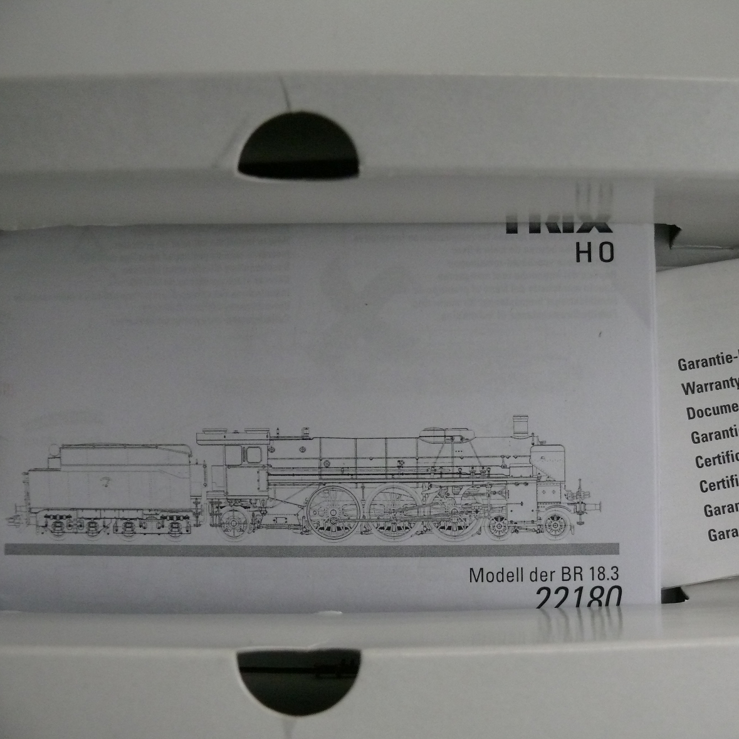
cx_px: 477
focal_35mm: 42
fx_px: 1014
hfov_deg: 39.7
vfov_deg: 40.0
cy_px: 374
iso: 400
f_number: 3.2
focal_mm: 7.4
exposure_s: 1/400
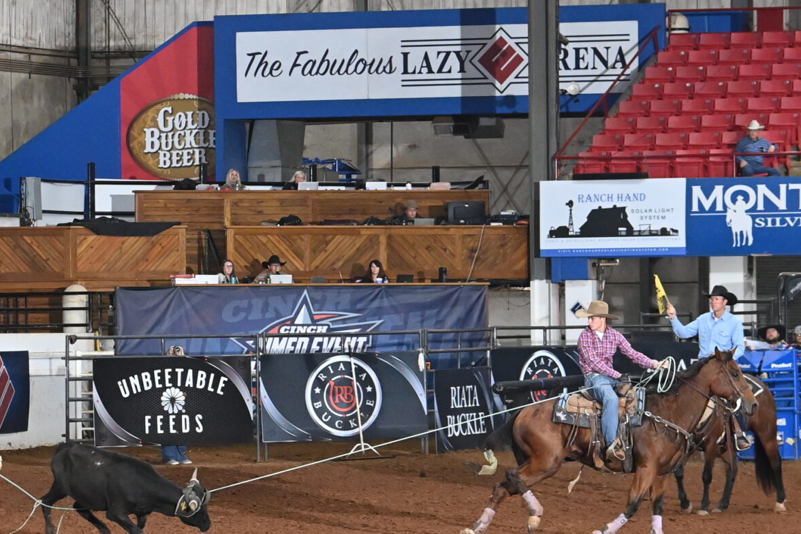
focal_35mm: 256
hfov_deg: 8.0
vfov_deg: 5.4
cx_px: 299
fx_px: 5696
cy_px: 282
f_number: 4.5
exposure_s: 1/320
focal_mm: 98
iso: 6400
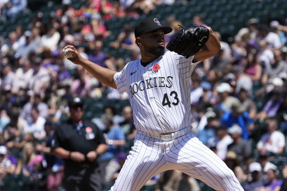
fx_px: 3436
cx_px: 175
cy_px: 132
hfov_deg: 4.8
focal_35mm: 431
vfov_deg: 3.2
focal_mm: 303
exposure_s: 1/1600
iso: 320
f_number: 6.3
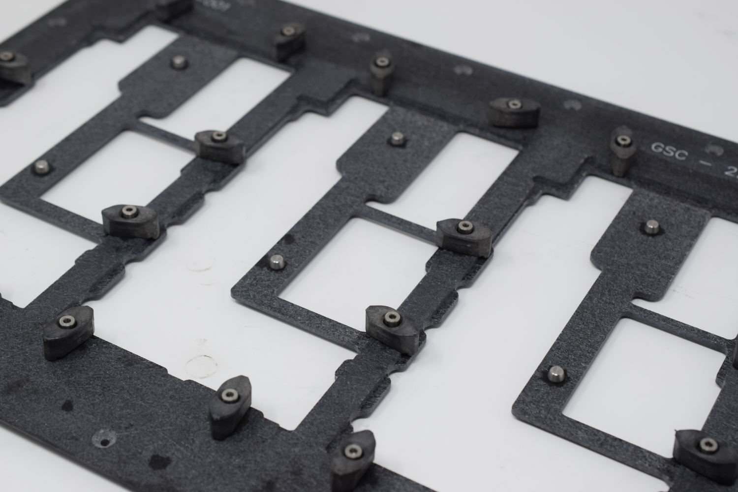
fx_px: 1230
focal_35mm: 60
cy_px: 246
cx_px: 369
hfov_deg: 33.4
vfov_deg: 22.6
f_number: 6.3
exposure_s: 1/160
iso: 400
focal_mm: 40
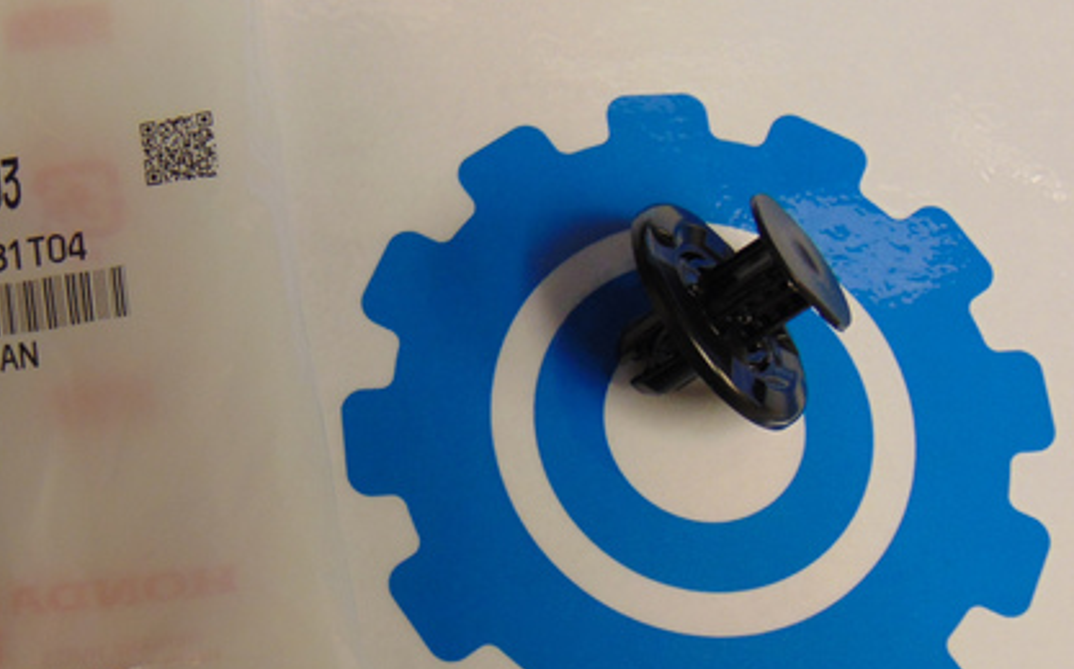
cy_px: 394
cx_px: 291
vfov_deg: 22.7
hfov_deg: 35.1
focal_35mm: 57
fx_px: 1667
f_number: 3.2
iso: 100
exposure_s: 1/30
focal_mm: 6.3
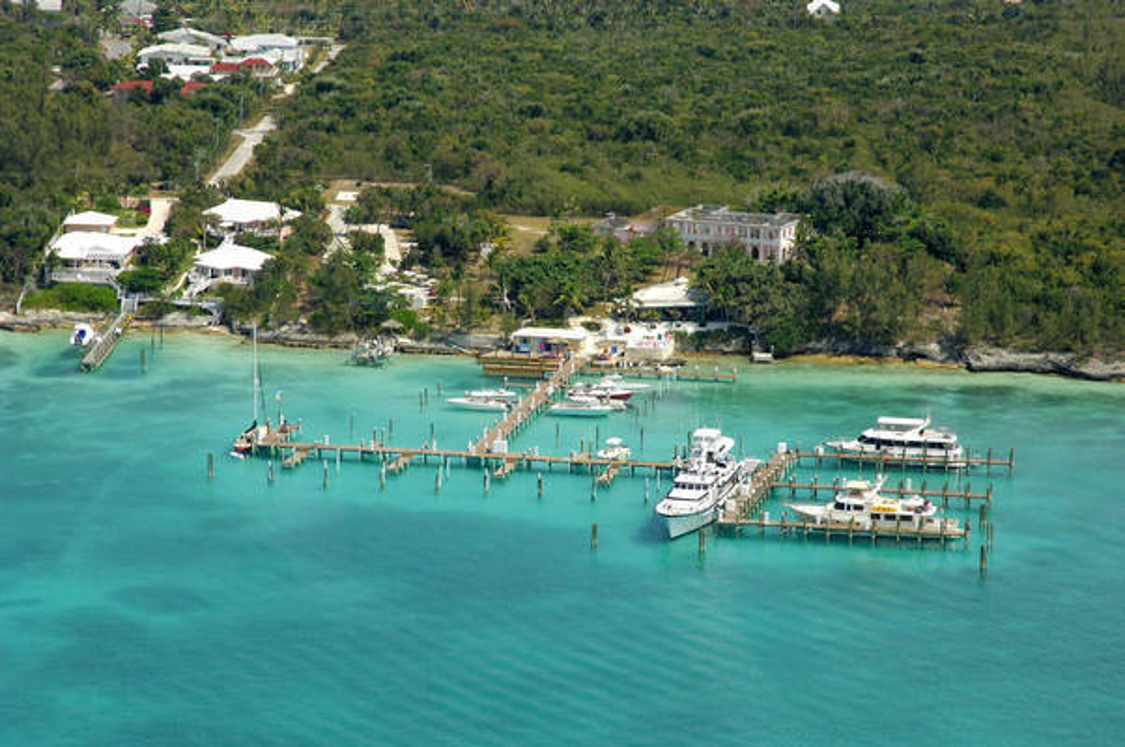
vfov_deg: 9.1
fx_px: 4682
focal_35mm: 150
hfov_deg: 13.7
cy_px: 374
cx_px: 562
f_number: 8
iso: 400
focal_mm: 100
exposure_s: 1/1000
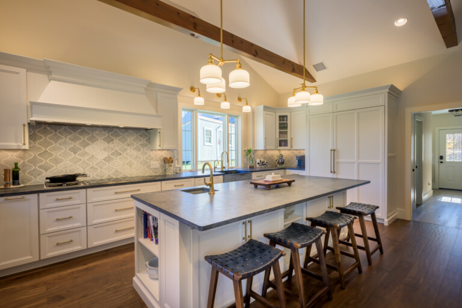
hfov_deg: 93.3
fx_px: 218
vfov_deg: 70.4
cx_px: 231
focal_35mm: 17
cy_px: 154
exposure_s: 1/250
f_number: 9
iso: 100
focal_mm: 17
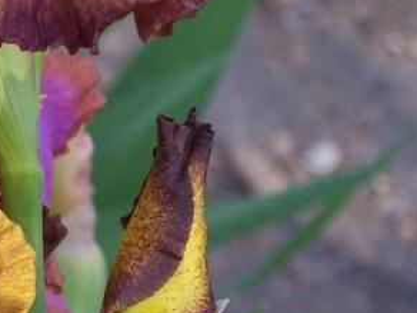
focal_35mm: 401
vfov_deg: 3.7
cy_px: 433
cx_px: -233
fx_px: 4831
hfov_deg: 4.9
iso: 64
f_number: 3.3
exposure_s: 1/160
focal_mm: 19.4
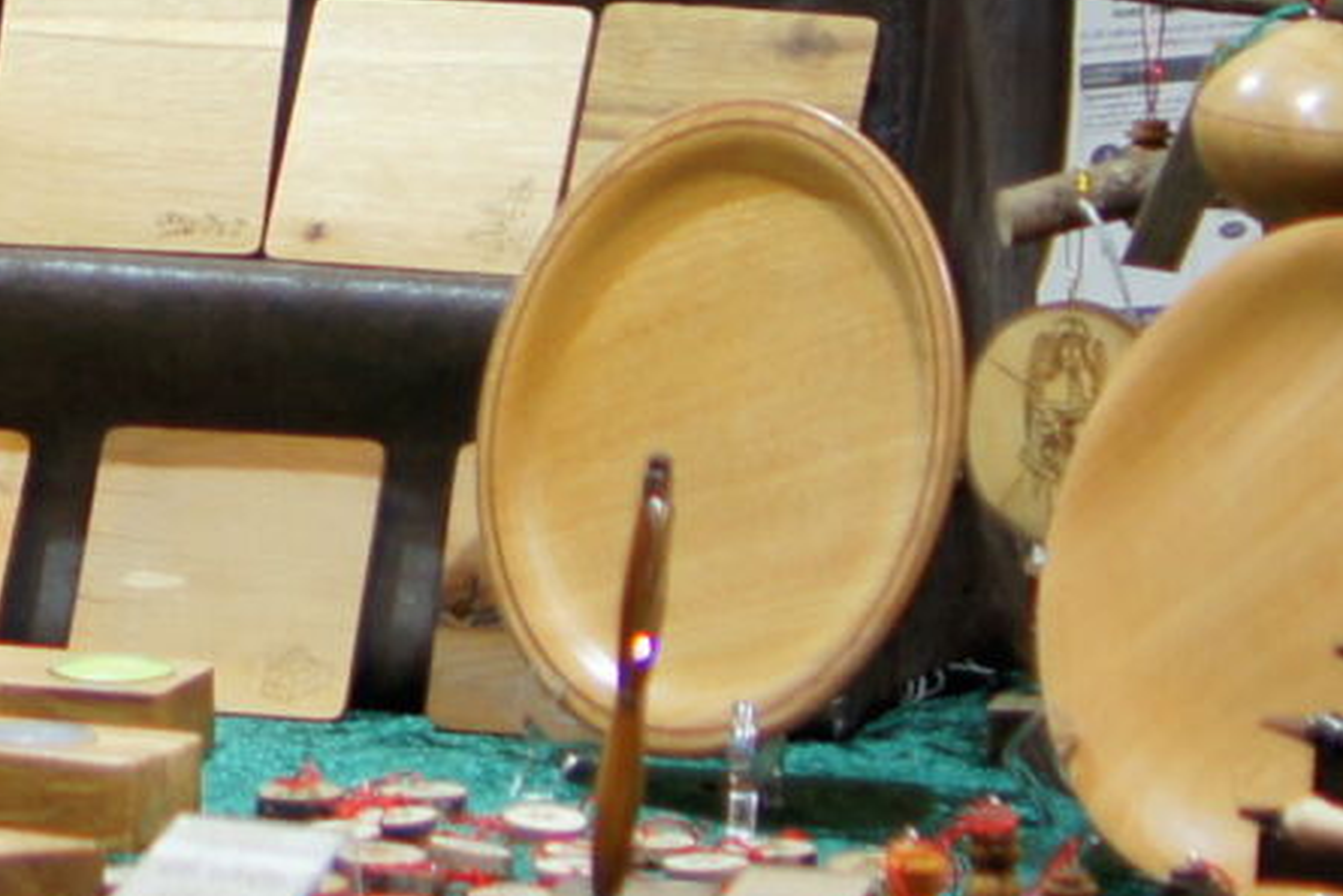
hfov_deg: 6.7
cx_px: -776
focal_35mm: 302
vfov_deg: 4.5
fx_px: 11265
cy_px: -587
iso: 200
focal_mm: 35
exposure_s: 1/60
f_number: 2
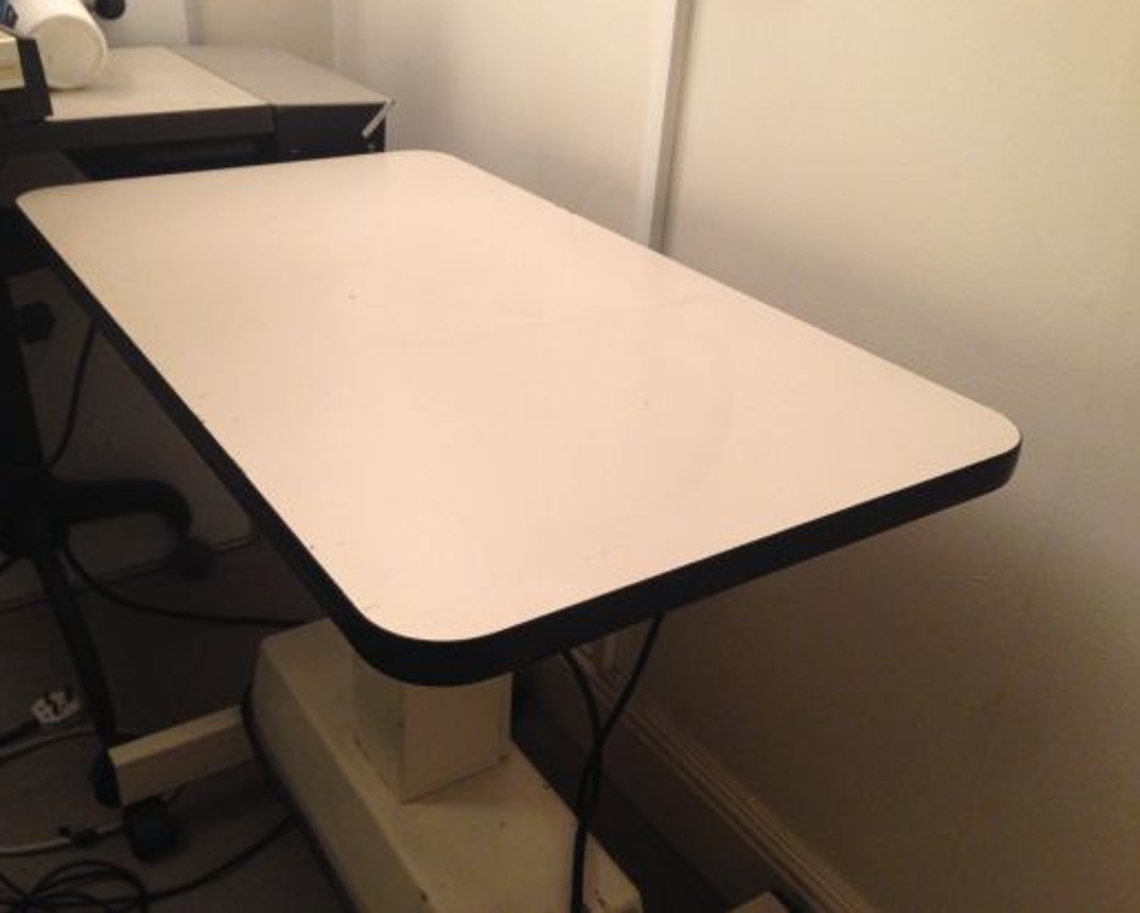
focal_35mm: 35
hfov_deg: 51.5
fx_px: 1181
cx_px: 527
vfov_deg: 42.3
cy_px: 451
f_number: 2.4
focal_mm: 4.12
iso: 200
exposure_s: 1/20
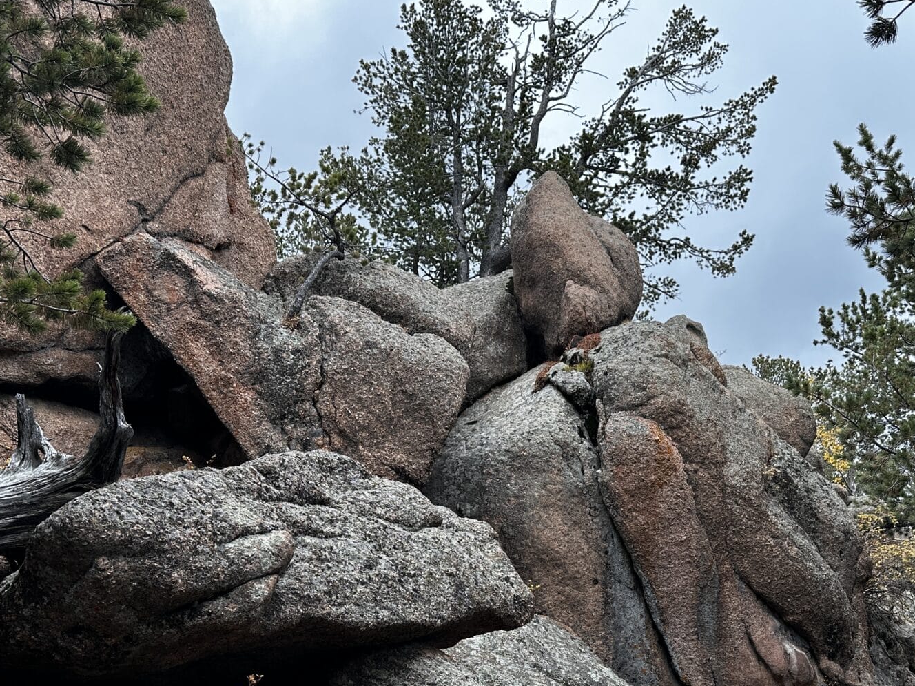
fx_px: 978
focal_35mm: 37
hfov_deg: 50.0
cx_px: 513
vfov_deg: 38.1
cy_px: 471
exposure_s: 1/538
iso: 80
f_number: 1.78
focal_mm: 6.86
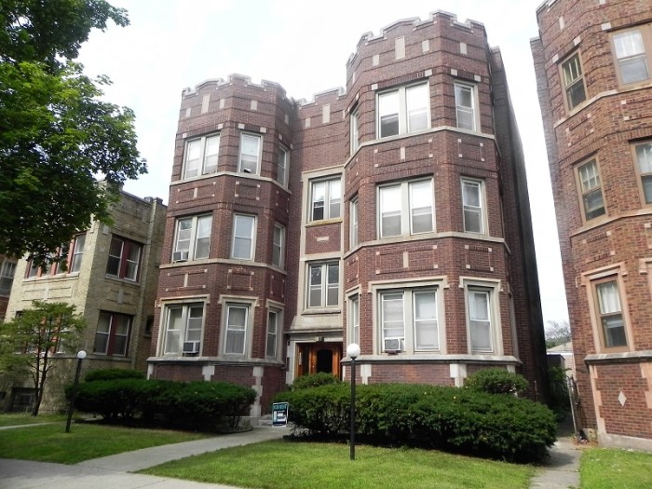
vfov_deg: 53.1
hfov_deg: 67.3
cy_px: 244
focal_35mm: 26
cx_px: 326
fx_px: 490
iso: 160
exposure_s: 1/250
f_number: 6.3
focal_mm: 4.6
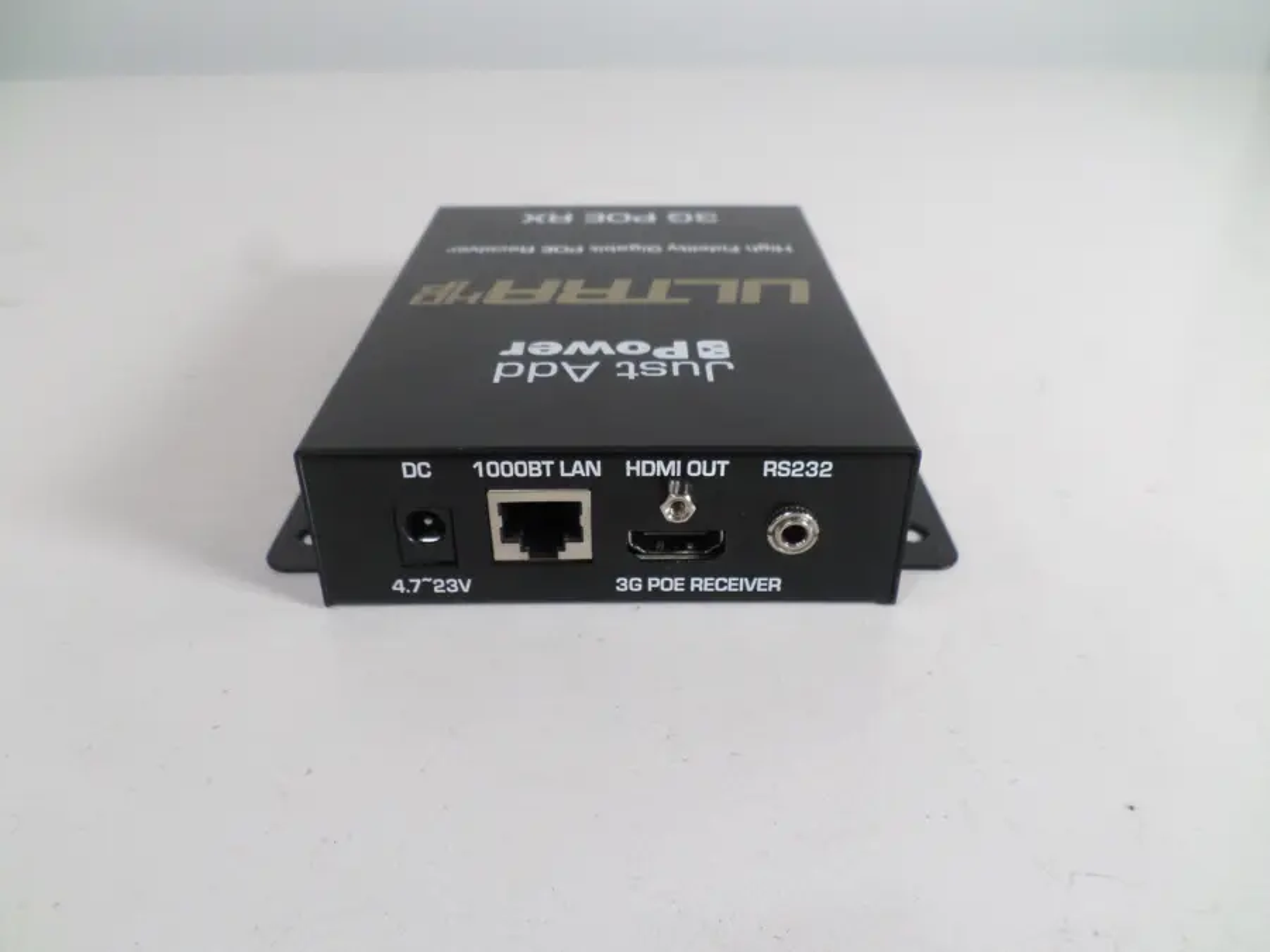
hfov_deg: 69.4
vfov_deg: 54.9
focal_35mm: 25
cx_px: 635
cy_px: 476
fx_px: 917
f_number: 2.5
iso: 80
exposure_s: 1/60
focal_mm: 4.5
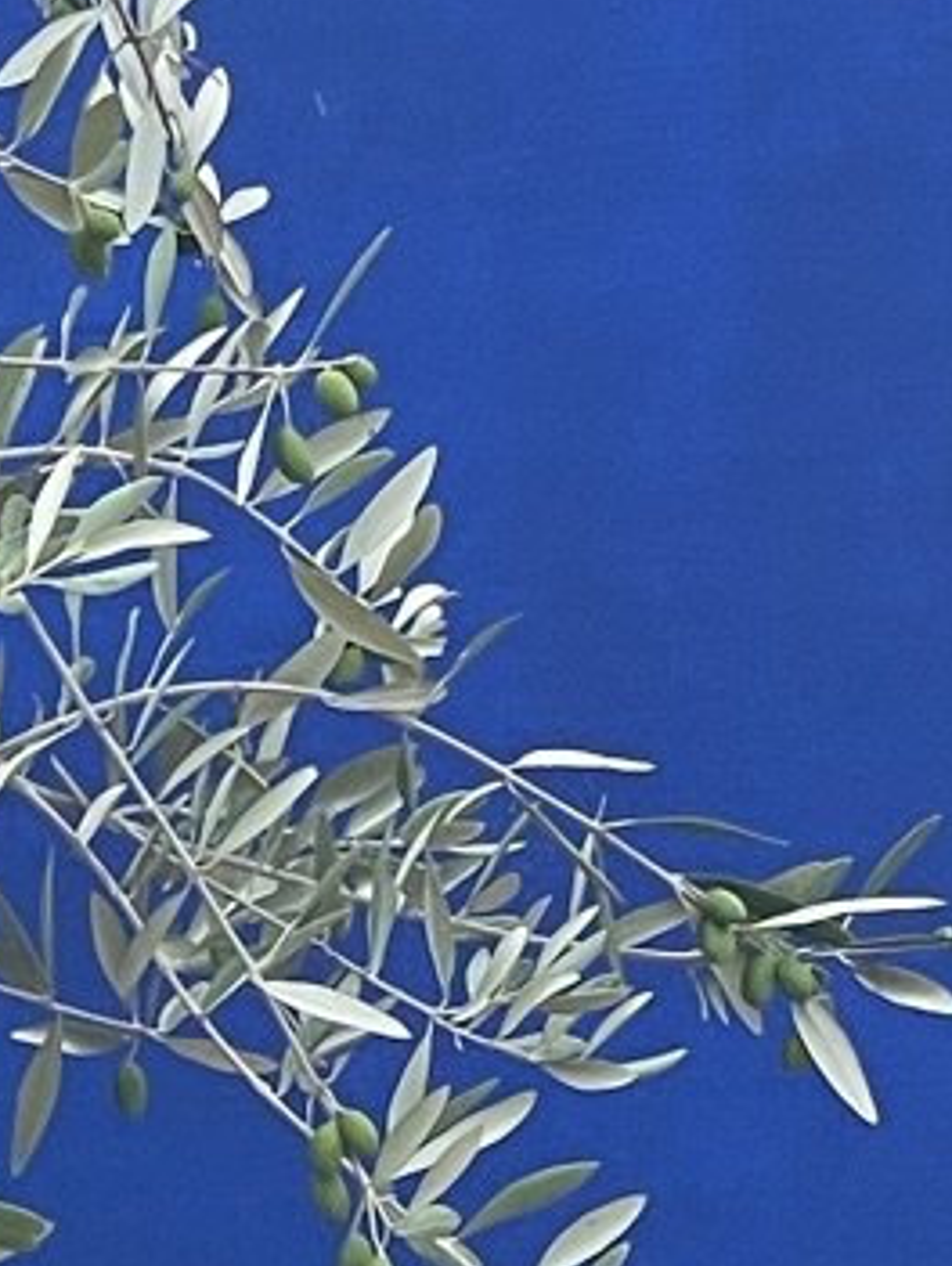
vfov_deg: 6.5
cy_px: 173
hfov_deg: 4.8
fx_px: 11091
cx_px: -1323
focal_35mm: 303
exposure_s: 1/648
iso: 25
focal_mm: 6
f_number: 2
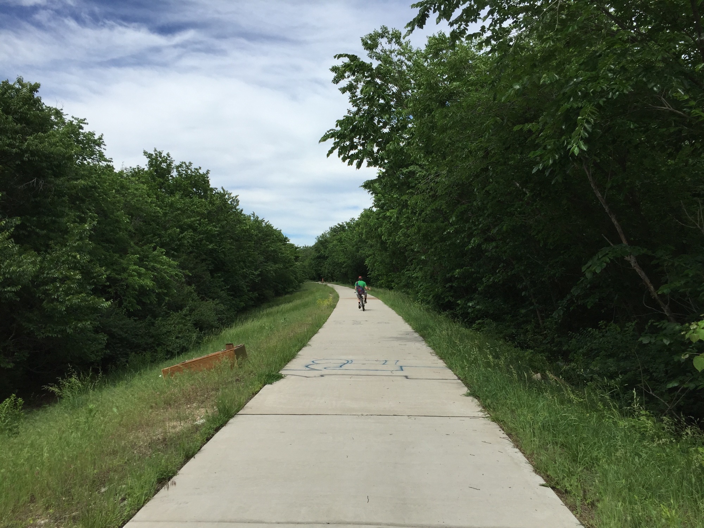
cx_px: 352
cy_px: 264
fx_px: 590
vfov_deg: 48.2
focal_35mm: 29
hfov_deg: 61.7
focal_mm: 4.15
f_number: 2.2
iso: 32
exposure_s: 1/2083
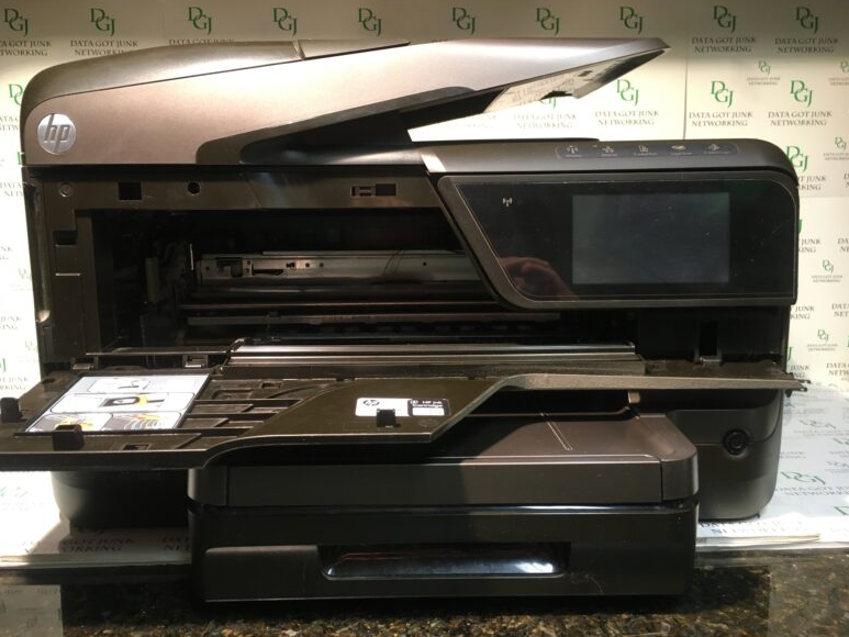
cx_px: 412
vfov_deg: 46.8
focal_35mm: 30
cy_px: 324
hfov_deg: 59.9
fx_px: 736
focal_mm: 4.15
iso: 100
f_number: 2.2
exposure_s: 1/30
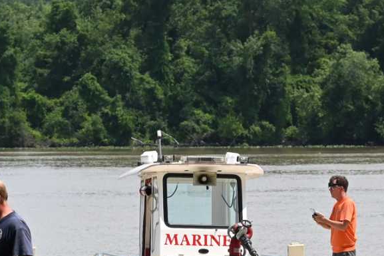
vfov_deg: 4.5
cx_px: 238
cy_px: 186
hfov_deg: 6.8
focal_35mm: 305
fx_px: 3254
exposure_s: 1/8000
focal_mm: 86
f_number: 5.6
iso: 1400
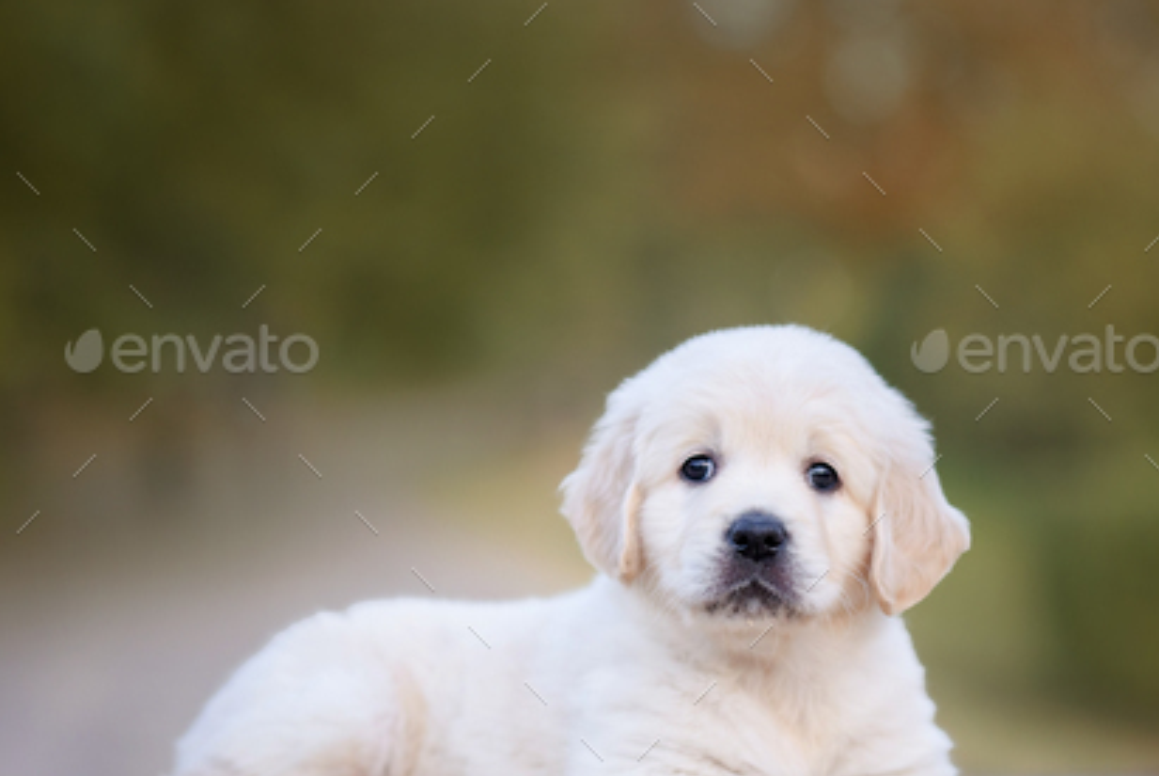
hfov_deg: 16.8
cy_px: 485
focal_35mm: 122
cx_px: 606
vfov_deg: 11.3
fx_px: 3932
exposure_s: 1/250
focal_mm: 85
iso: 280
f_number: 2.8
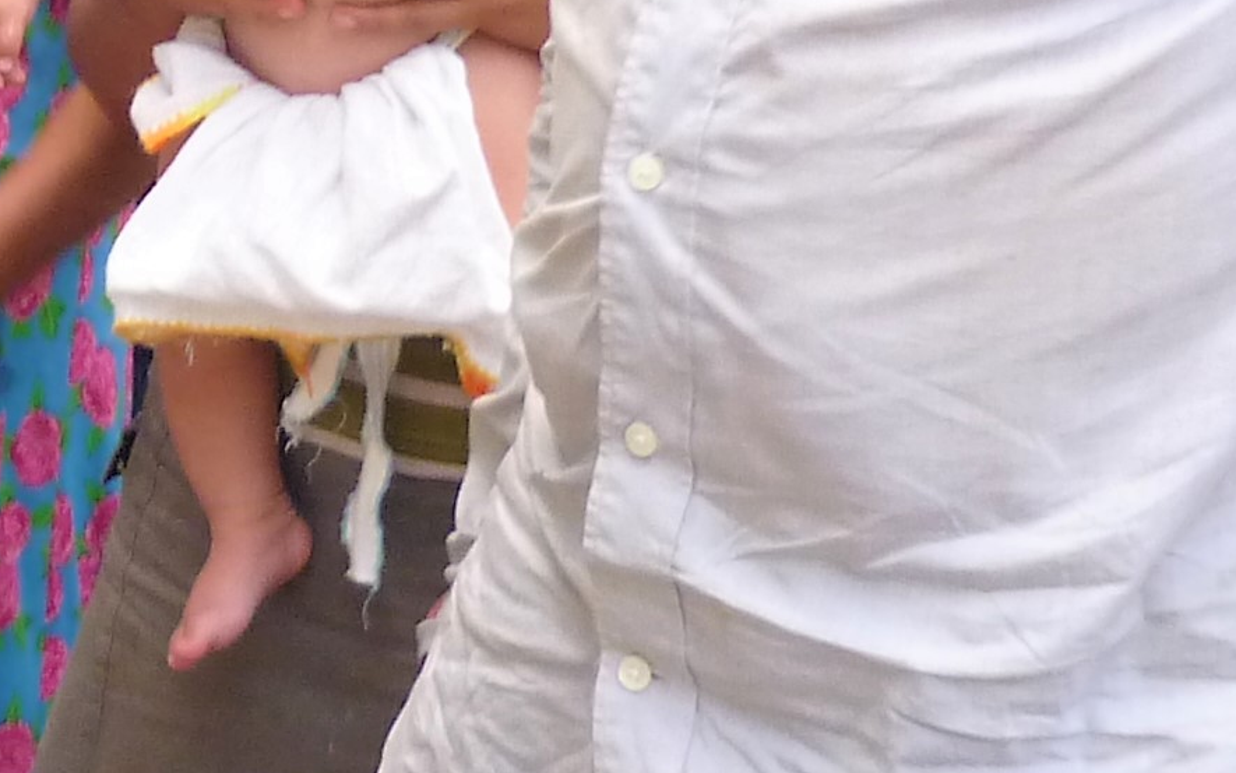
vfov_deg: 9.8
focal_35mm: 129
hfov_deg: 15.6
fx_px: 4345
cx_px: -246
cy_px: -478
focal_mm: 5.5
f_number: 2.8
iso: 200
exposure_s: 1/30
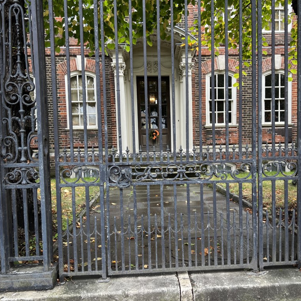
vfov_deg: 46.0
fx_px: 354
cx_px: 174
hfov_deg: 45.9
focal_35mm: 36
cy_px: 161
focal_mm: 5.7
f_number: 1.5
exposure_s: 1/171
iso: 50
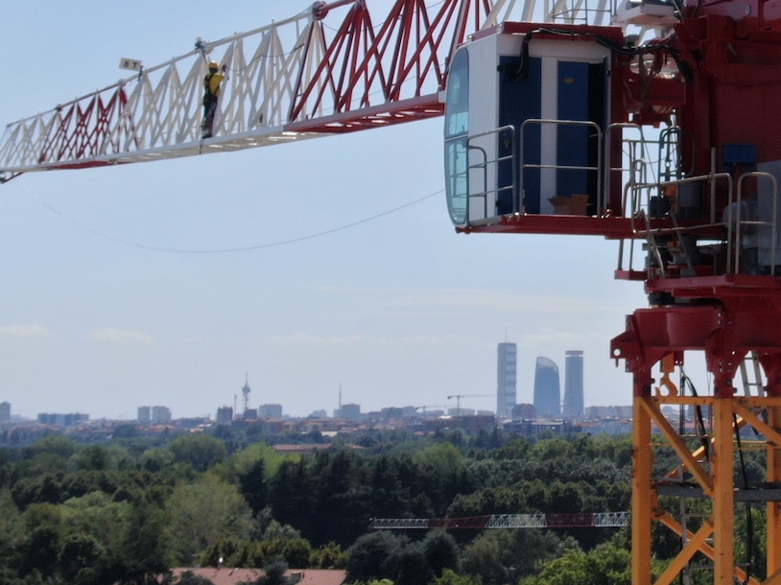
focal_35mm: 118
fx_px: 2662
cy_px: 163
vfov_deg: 12.5
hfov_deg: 16.5
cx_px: 686
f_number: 3.8
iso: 100
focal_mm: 8.6
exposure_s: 1/1250
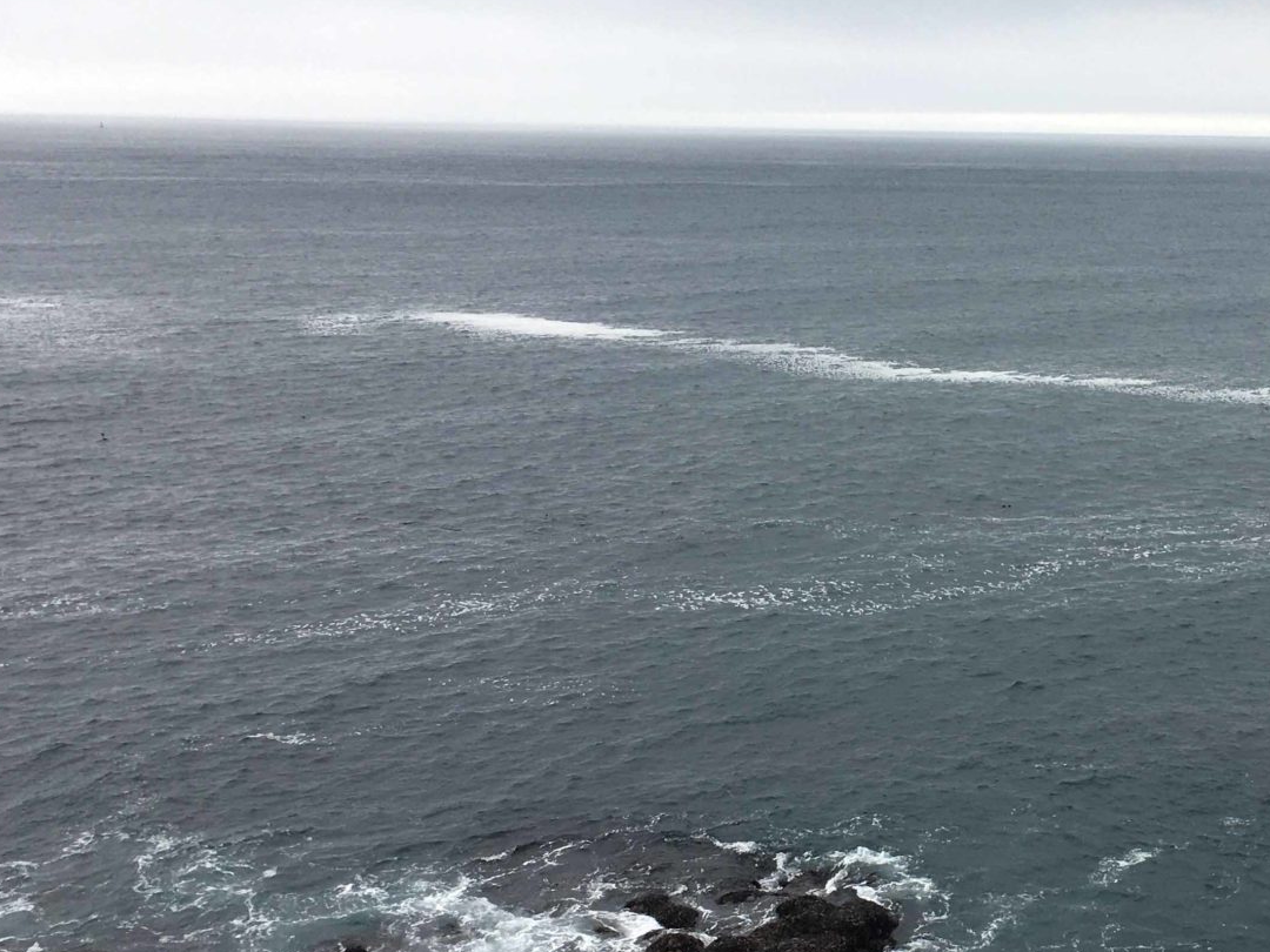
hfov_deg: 33.7
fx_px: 2018
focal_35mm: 55
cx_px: 1057
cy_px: 460
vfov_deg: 26.6
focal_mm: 4.15
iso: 25
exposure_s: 1/509
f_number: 2.2
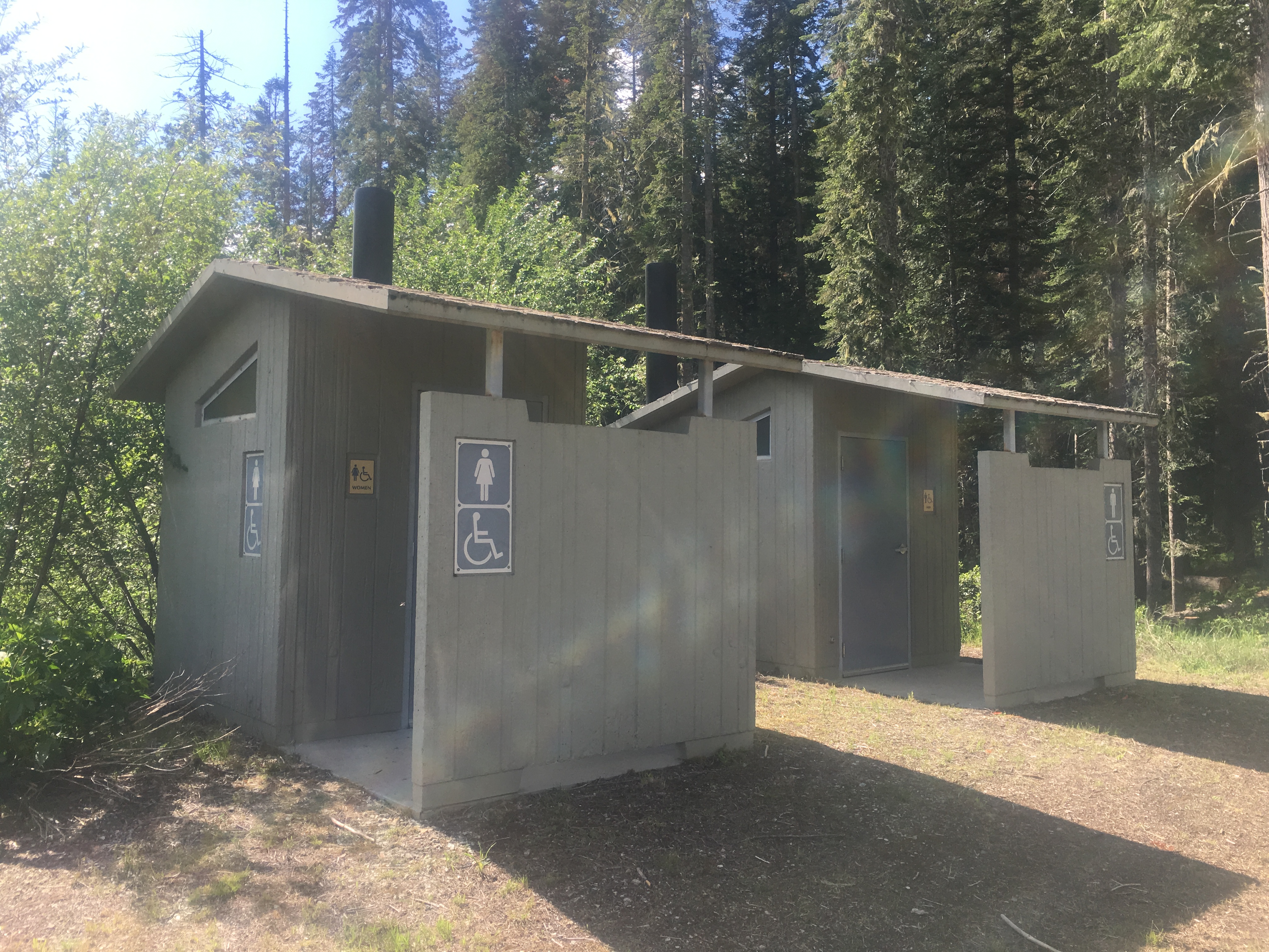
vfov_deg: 48.2
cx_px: 634
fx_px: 1063
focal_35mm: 29
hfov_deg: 61.7
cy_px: 476
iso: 25
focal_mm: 4.15
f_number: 2.2
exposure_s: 1/635
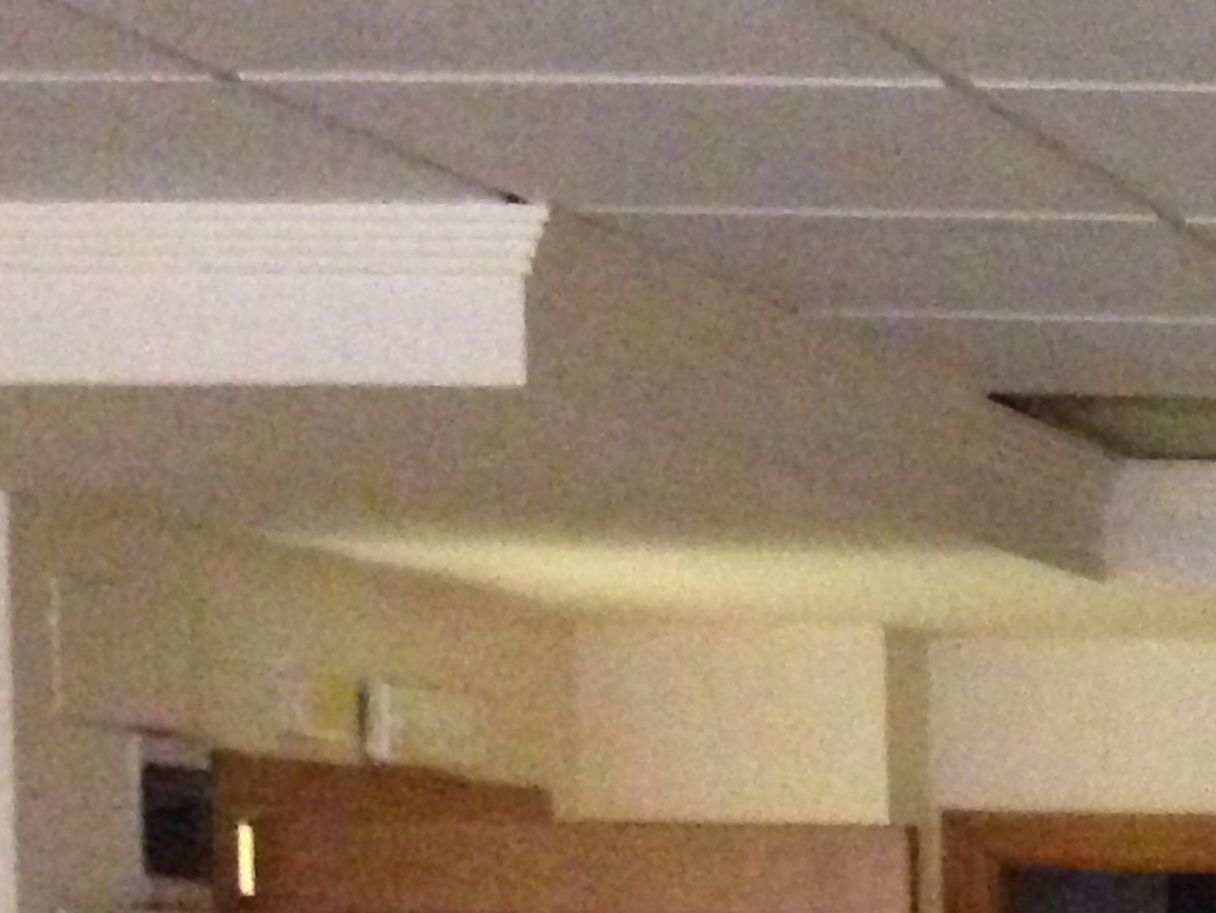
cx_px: 2492
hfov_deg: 12.5
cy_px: 1297
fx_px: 4814
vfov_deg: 10.5
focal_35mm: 137
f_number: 2.4
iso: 800
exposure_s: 1/15
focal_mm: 4.12
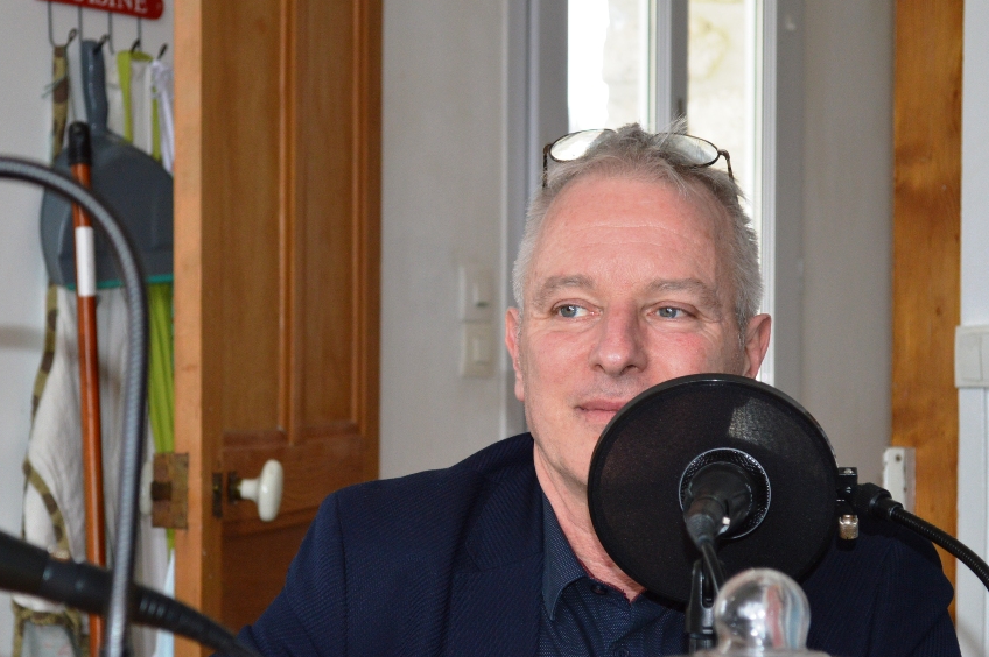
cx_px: 402
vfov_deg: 13.7
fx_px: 2734
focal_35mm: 100
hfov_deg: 20.5
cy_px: 391
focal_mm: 55
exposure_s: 1/60
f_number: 5.6
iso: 640
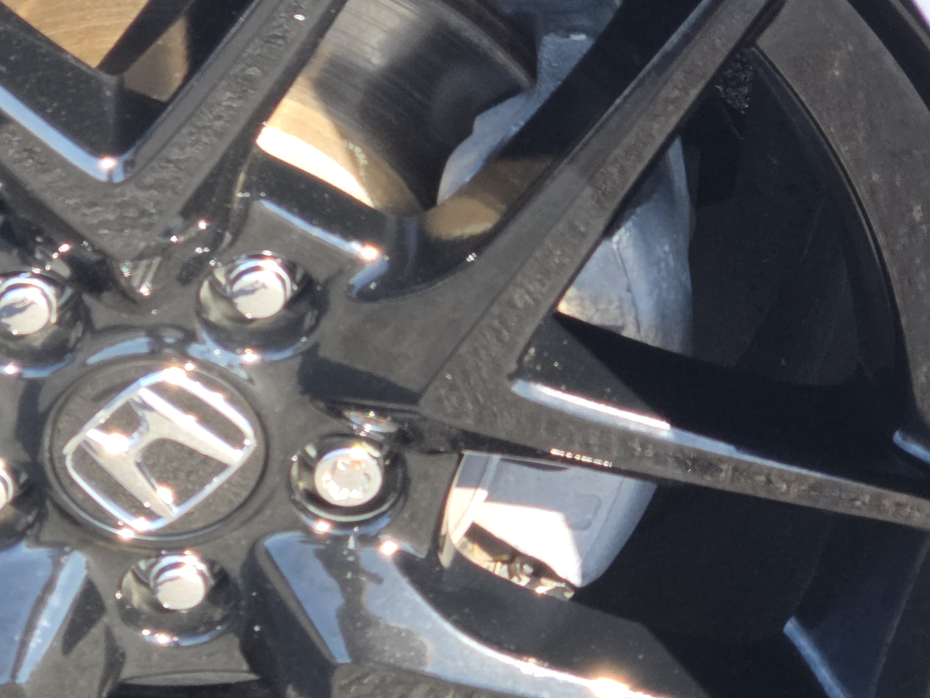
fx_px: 3788
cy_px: 407
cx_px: 120
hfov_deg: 13.9
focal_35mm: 141
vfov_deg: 10.5
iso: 25
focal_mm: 7
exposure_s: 1/166
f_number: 2.4
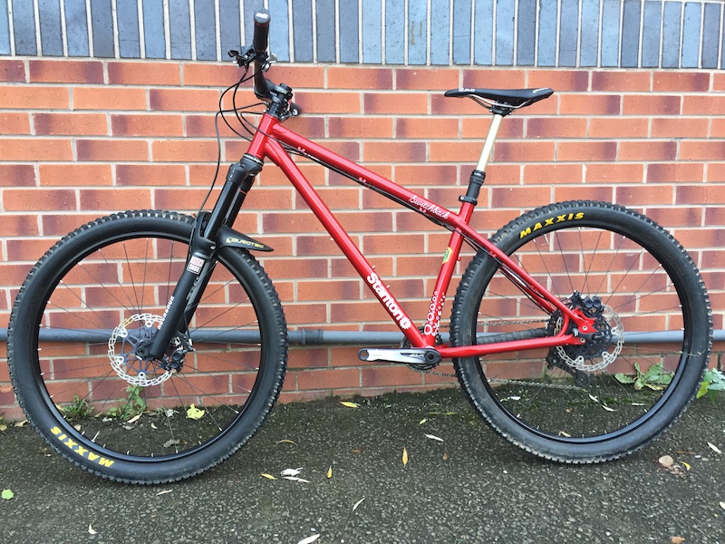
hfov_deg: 61.7
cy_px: 272
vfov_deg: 48.2
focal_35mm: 29
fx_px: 607
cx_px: 362
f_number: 2.2
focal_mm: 4.15
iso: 50
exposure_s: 1/33
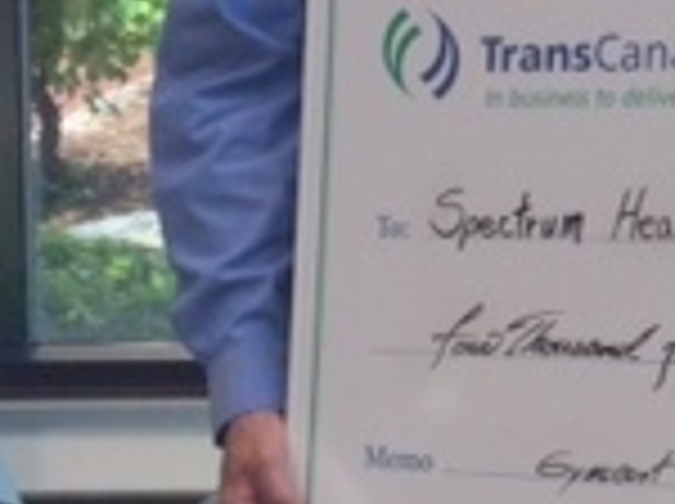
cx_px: 1076
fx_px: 2414
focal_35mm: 124
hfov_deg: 14.6
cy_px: -18
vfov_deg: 11.8
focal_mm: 4.15
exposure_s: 1/120
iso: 50
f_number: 2.2
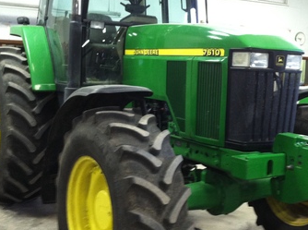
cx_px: 180
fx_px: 506
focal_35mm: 57
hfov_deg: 33.8
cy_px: 96
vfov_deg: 25.5
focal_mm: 3.85
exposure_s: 1/15
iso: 160
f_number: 2.8
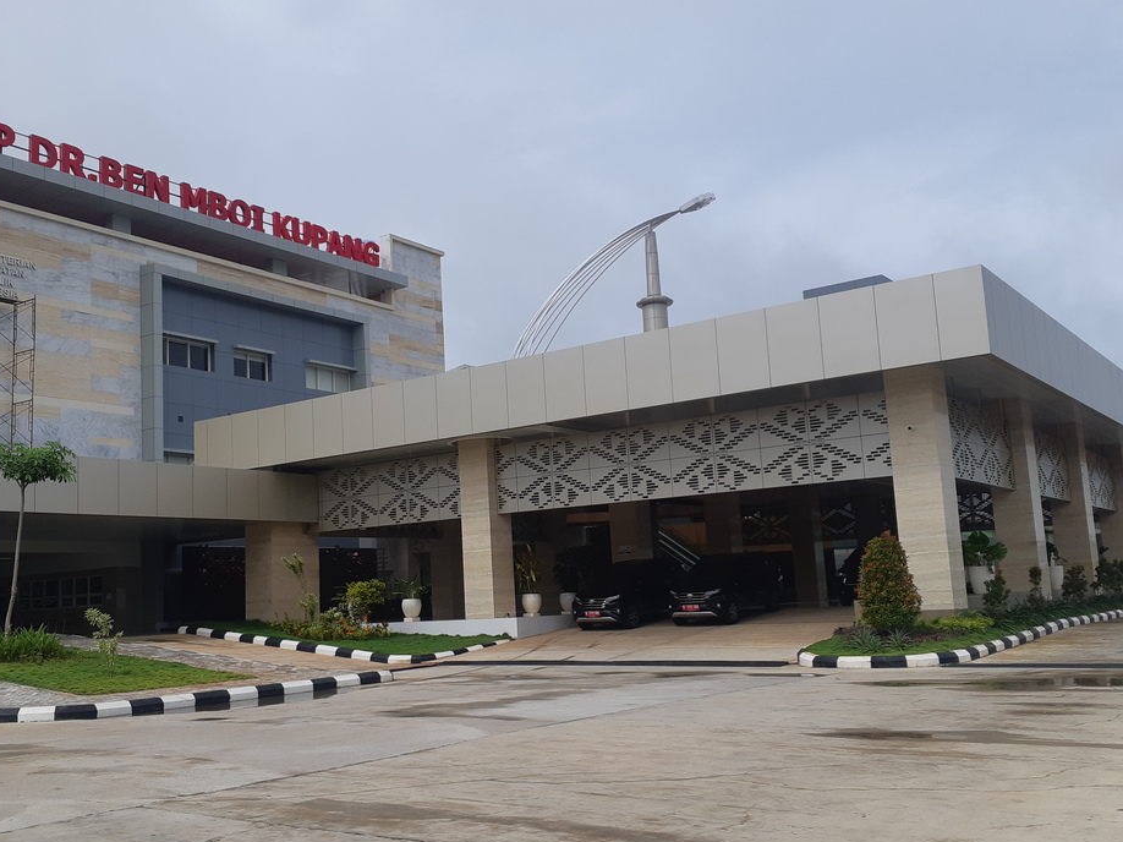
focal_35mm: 34
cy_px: 441
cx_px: 488
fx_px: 1103
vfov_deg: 41.8
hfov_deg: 53.8
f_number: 1.7
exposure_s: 1/3300
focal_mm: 3.93
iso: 40
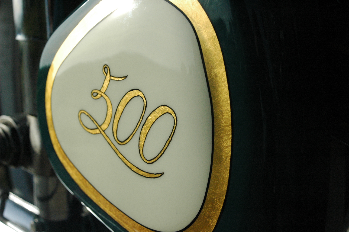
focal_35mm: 72
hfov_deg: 28.1
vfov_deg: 18.9
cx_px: 174
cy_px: 116
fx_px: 697
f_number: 8
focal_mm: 48
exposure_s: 1/4000
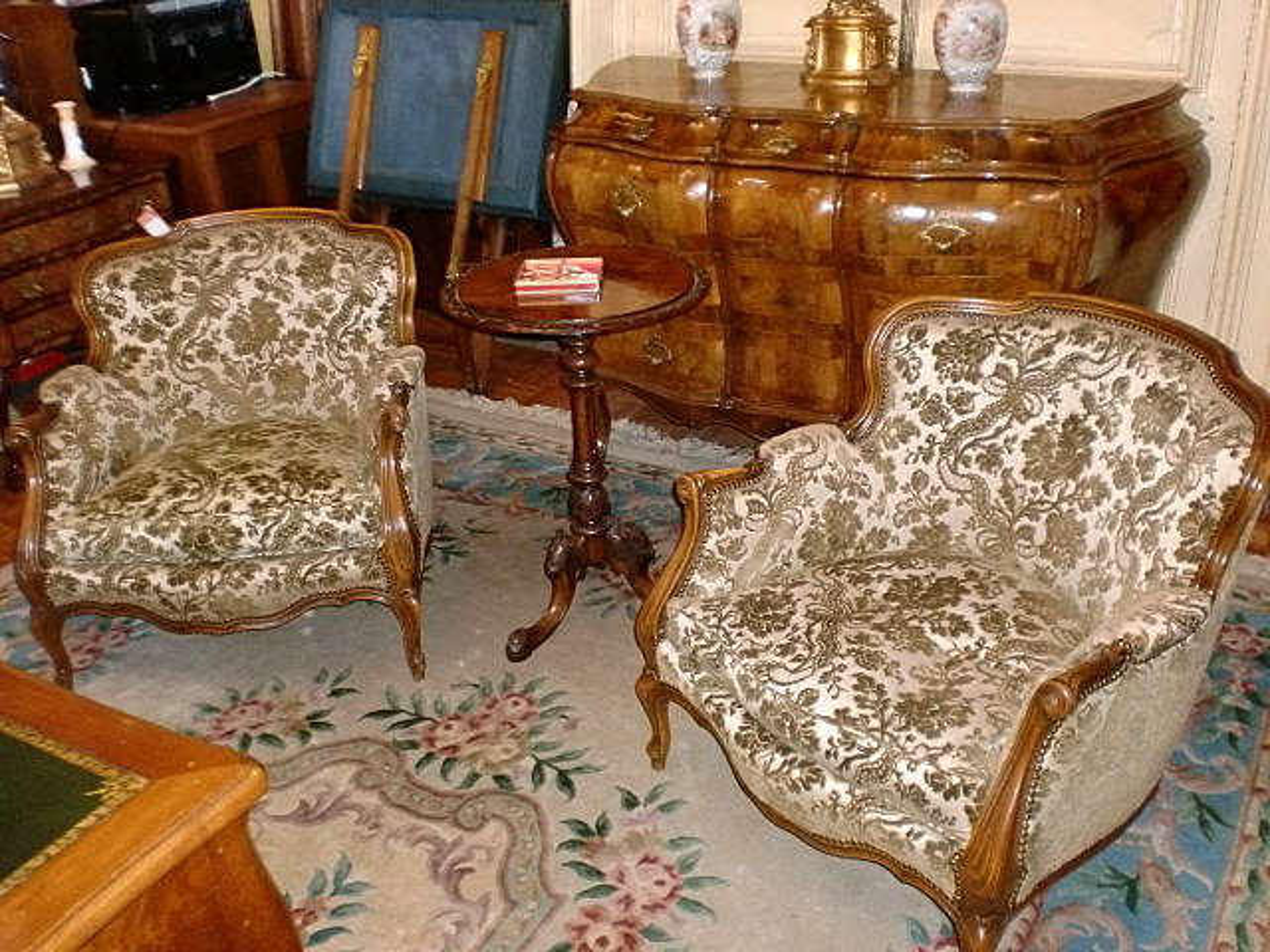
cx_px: 635
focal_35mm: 35
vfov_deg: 40.7
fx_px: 1284
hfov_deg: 52.6
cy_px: 476
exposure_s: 1/60
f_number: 3.1
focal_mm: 6.3
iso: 400
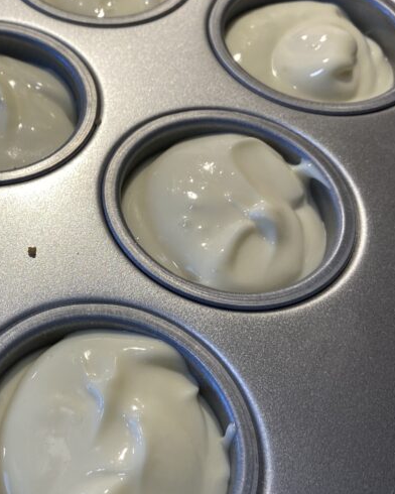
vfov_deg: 35.4
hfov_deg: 27.4
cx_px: 23
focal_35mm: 53
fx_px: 774
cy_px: 244
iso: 64
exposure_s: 1/120
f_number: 1.8
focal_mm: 4.25
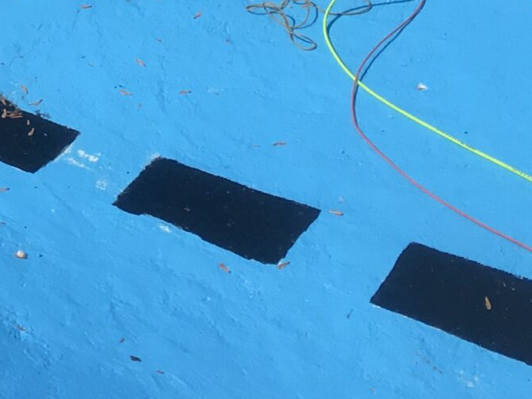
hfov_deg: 16.6
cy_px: -332
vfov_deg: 12.1
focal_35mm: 112
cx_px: -158
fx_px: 1721
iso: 25
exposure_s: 1/2481
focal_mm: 4.15
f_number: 2.2
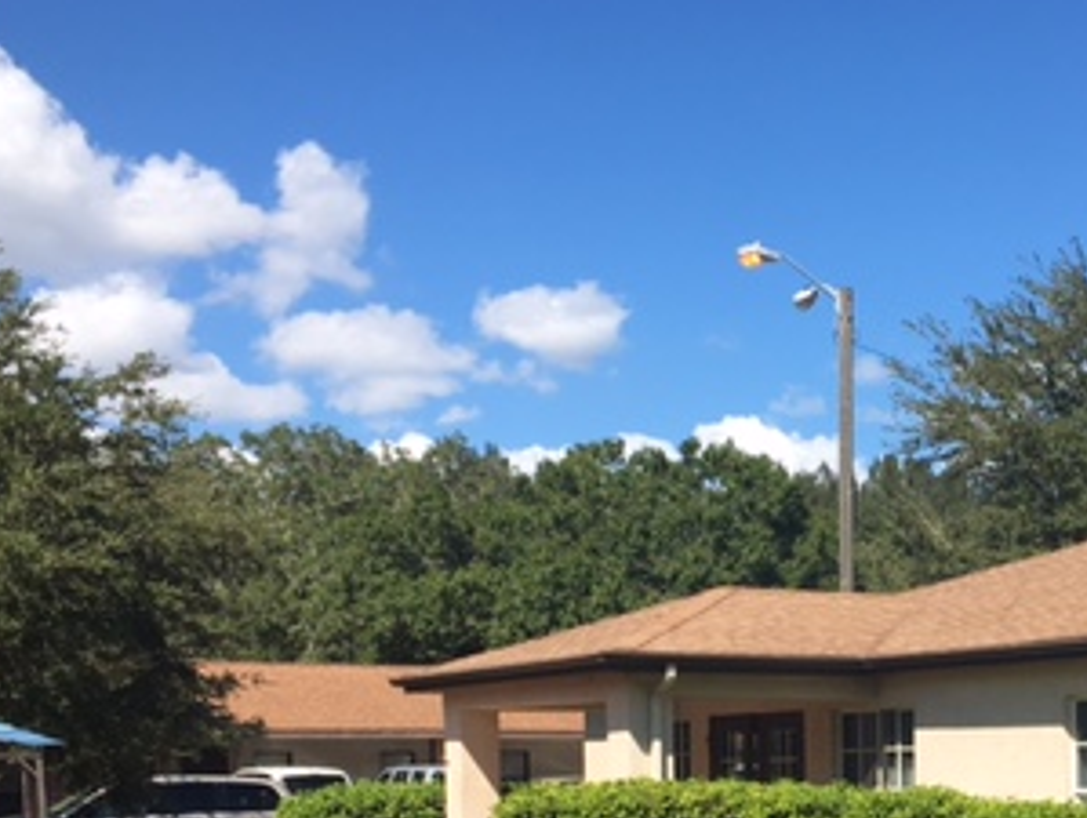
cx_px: 880
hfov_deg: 30.4
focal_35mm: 62
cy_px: 789
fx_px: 1949
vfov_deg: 22.9
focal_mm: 4.15
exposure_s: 1/1261
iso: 25
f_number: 2.2
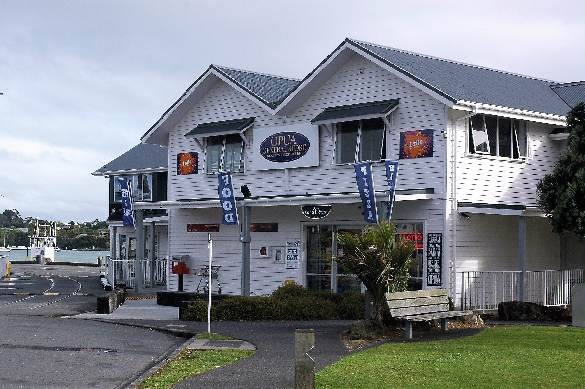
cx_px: 292
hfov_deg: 37.9
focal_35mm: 52
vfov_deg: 25.7
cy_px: 194
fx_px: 852
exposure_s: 1/400
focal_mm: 35
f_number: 11
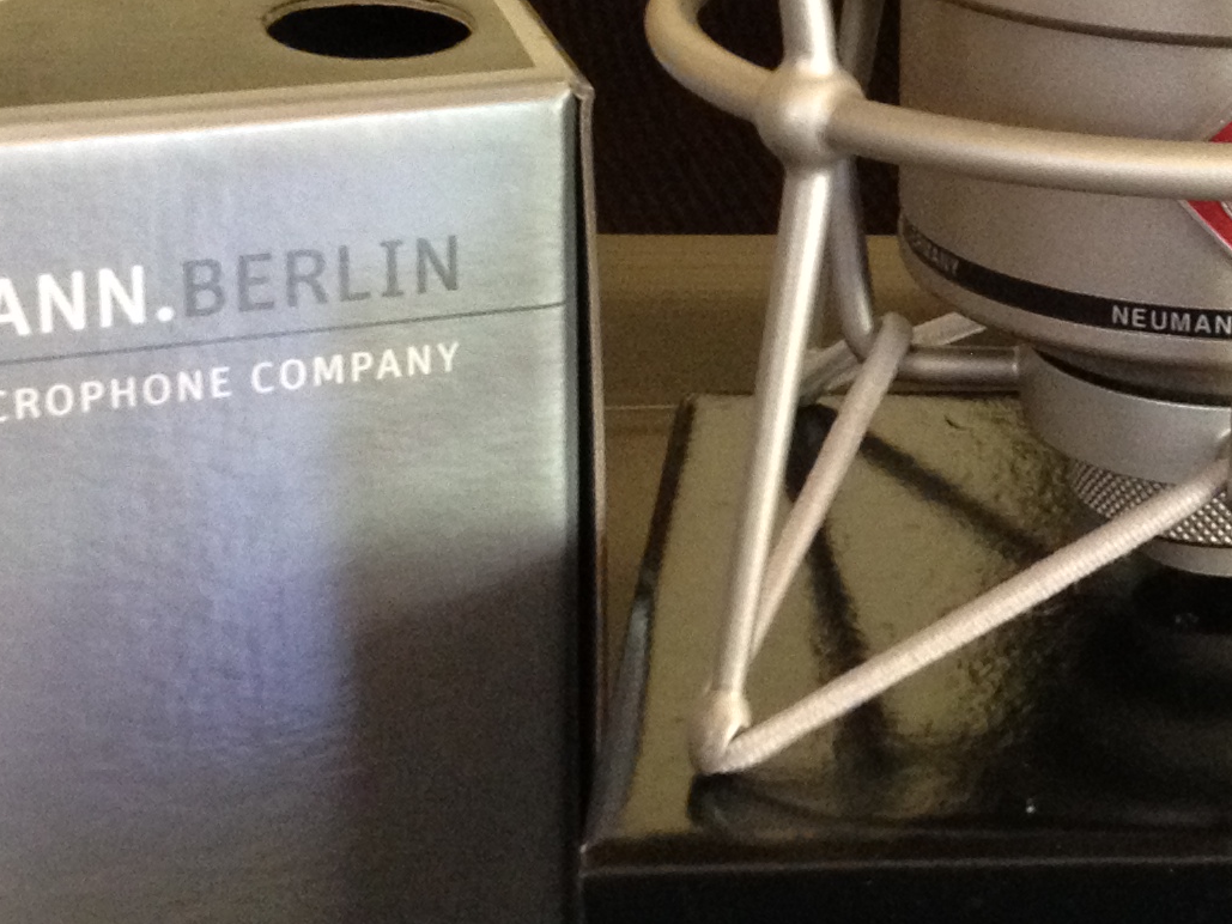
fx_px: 3951
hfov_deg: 17.2
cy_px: -38
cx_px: 1316
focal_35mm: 111
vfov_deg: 13.1
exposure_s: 1/20
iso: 250
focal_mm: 4.28
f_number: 2.4
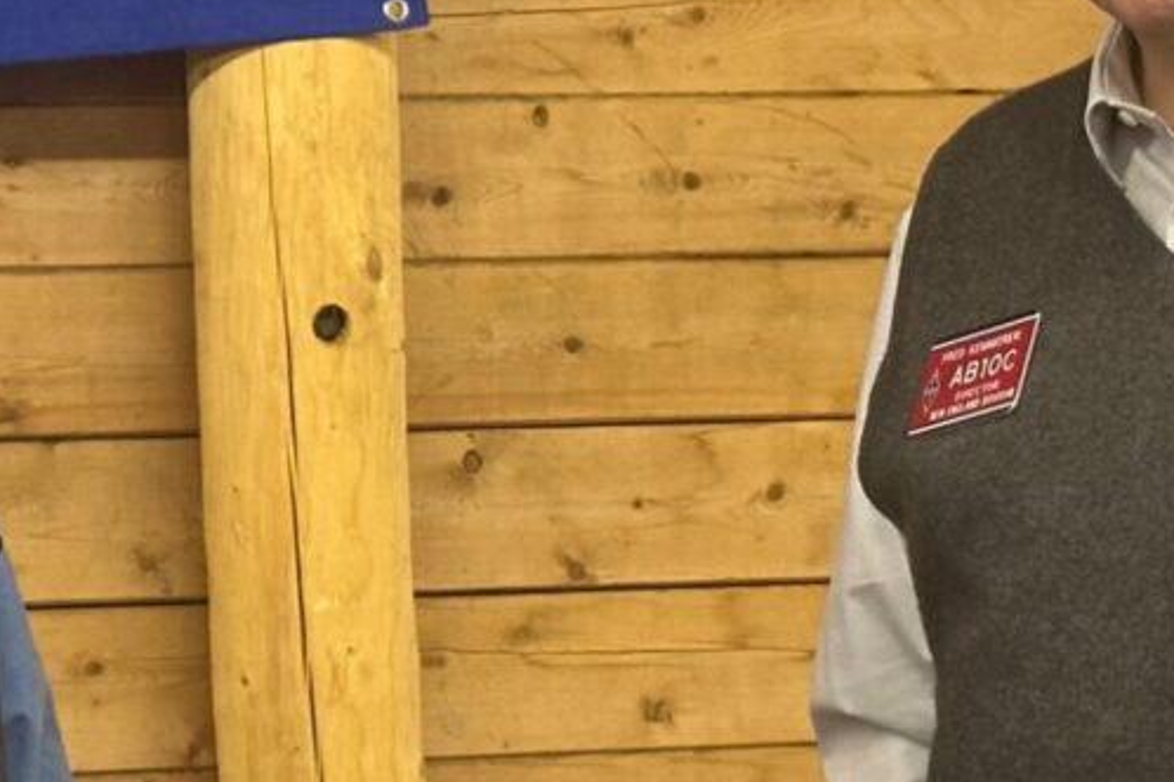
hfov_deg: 13.3
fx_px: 5022
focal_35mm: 154
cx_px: 410
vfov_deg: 8.9
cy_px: 351
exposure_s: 1/60
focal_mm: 6.86
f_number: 1.78
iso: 125
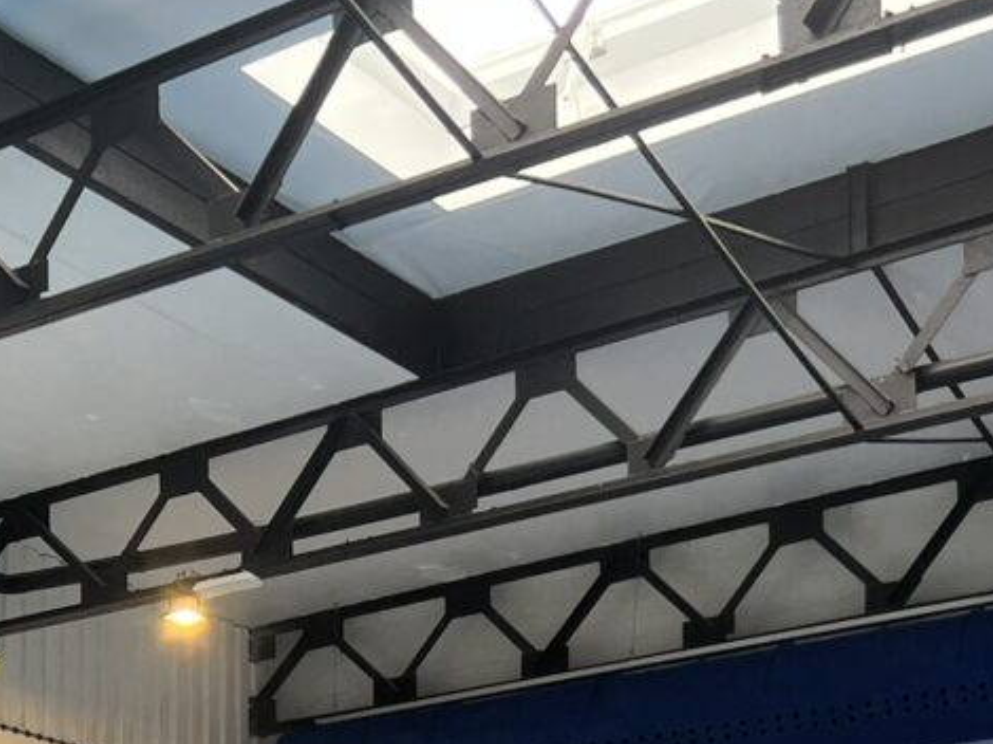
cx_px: 158
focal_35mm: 85
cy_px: 1158
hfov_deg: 22.6
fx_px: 2437
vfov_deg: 15.8
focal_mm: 5.7
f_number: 1.5
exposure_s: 1/100
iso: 64
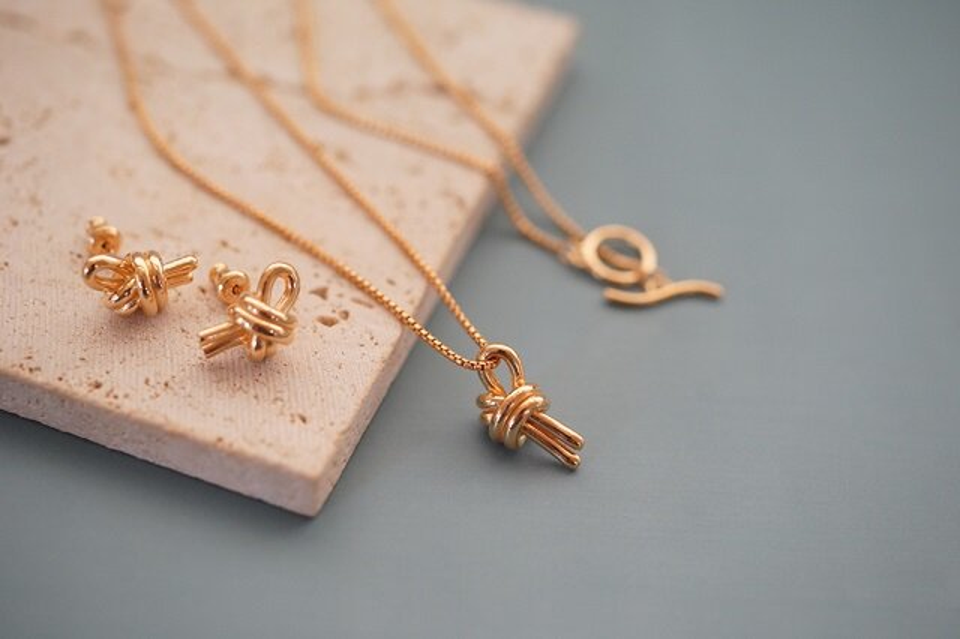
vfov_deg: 27.0
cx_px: 480
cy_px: 320
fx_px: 1333
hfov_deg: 39.6
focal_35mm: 50
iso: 1600
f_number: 4
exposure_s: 1/160
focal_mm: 50
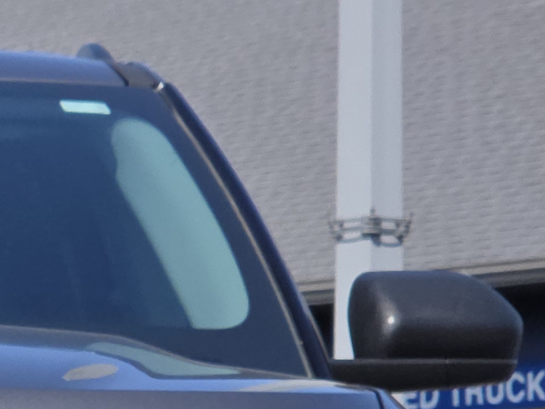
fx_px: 4549
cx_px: -385
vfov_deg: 5.1
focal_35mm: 289
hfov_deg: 6.7
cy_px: 537
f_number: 2.4
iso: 25
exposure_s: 1/1033
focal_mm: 7
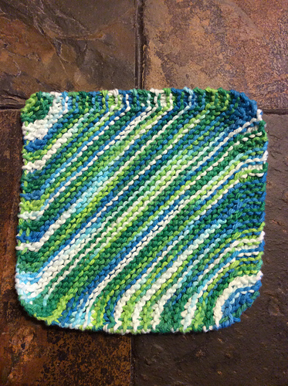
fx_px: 356
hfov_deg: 44.0
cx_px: 144
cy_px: 193
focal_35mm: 32
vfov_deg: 56.9
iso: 160
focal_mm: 3.3
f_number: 2.4
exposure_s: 1/24
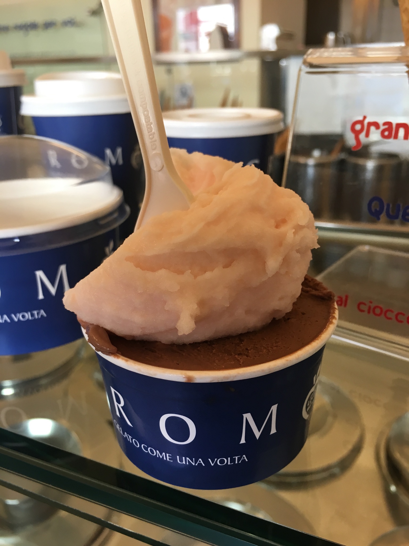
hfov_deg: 48.2
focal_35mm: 29
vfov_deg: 61.7
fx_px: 457
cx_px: 204
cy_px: 273
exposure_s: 1/33
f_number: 2.2
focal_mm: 4.15
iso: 40
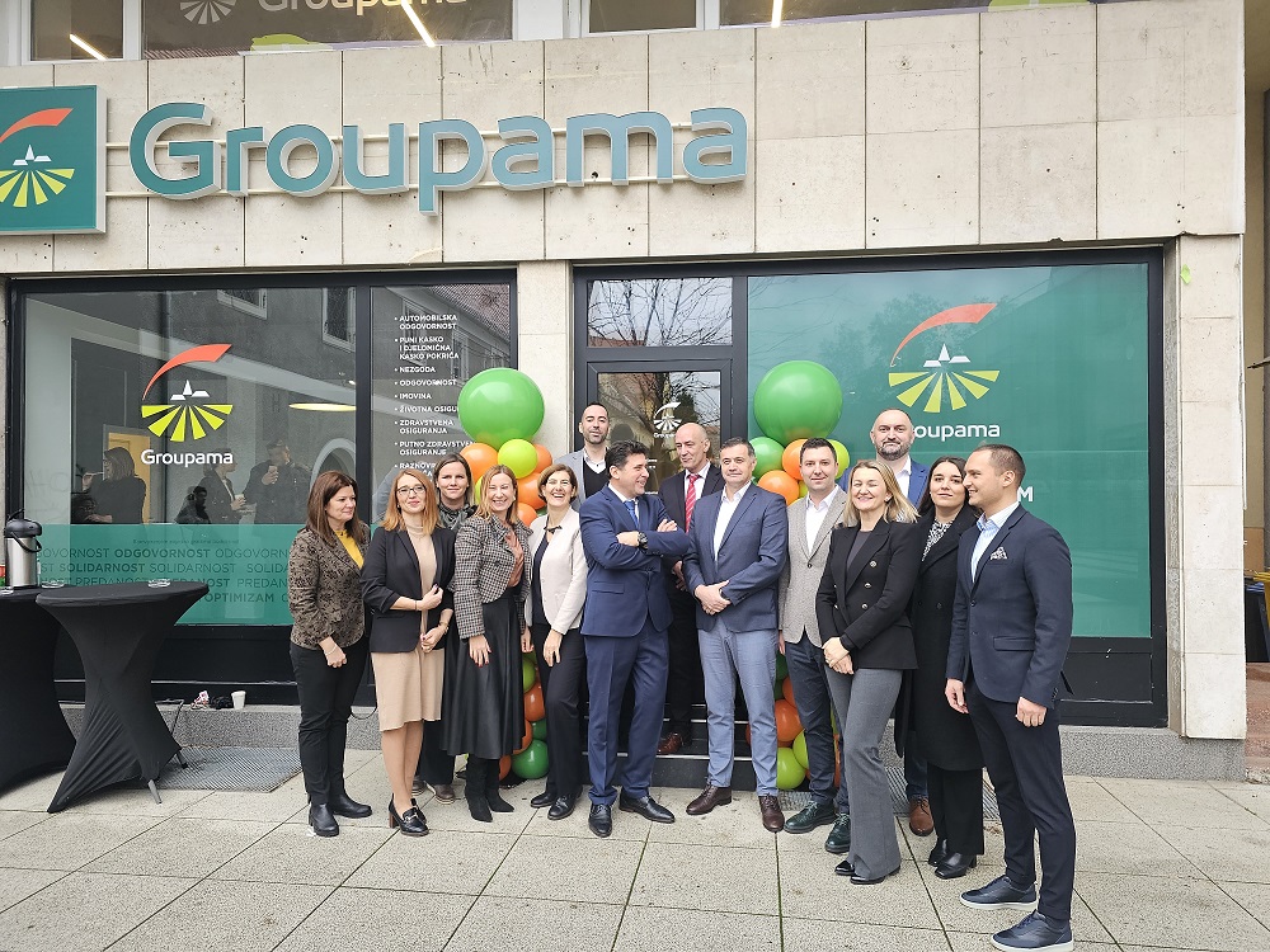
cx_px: 635
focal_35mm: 23
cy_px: 476
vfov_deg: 58.9
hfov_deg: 73.9
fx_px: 844
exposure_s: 1/190
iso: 125
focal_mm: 6.3
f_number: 1.7
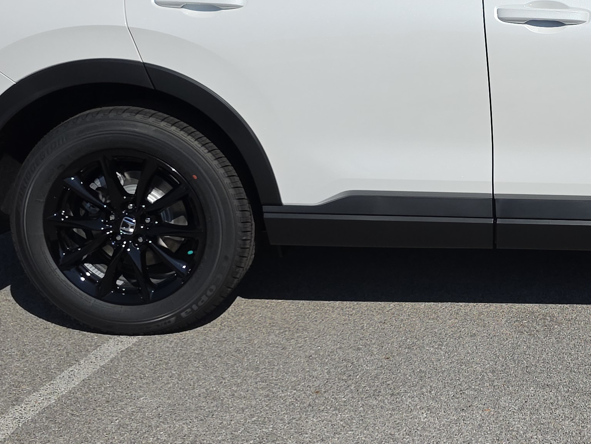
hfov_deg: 30.4
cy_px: 78
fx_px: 1024
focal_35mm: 60
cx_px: 561
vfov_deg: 24.0
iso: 64
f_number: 1.7
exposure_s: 1/7944
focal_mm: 6.3
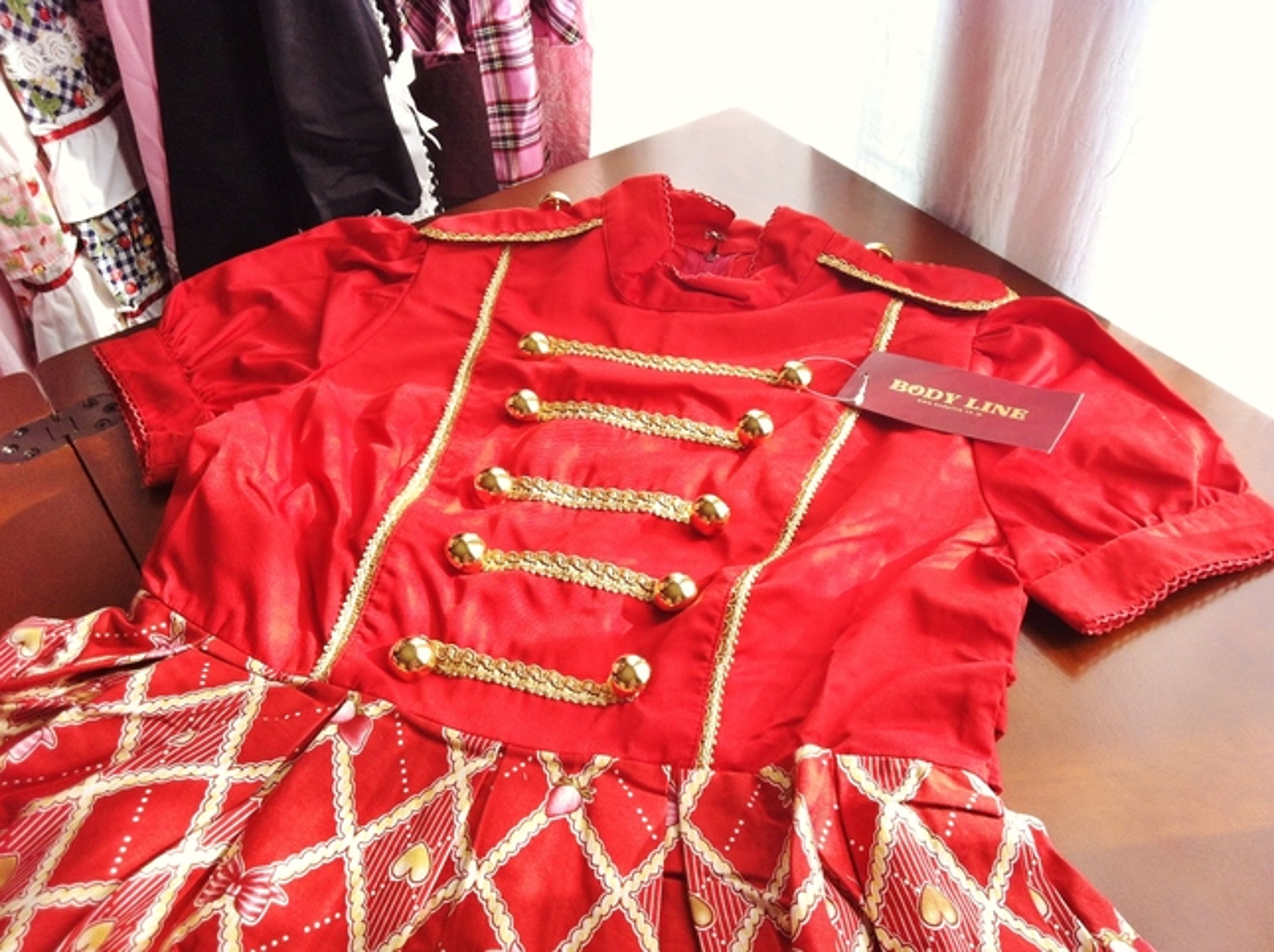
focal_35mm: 35
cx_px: 637
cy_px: 476
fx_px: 1286
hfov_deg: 52.7
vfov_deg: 40.6
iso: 100
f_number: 2.8
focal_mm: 3.85
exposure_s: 1/120
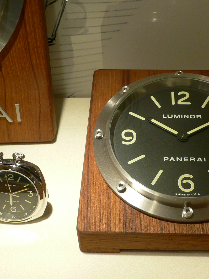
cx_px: 138
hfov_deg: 30.1
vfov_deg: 39.7
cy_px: 137
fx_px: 386
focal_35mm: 48
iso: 100
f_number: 2.8
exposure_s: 1/60
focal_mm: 5.8
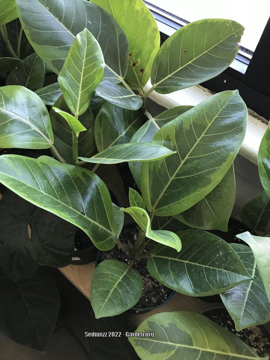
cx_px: 135
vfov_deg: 63.4
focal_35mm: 28
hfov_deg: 49.7
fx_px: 291
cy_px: 180
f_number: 1.8
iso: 20
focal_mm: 4
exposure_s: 1/30
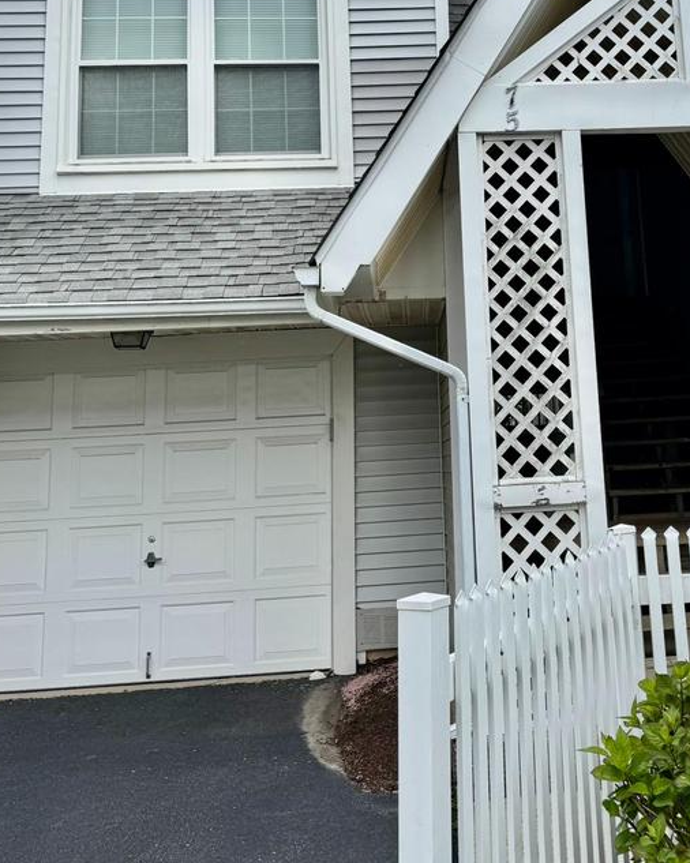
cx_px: 491
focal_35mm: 40
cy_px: 236
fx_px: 1022
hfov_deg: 36.7
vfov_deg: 44.6
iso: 80
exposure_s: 1/3597
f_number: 1.78
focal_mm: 6.76
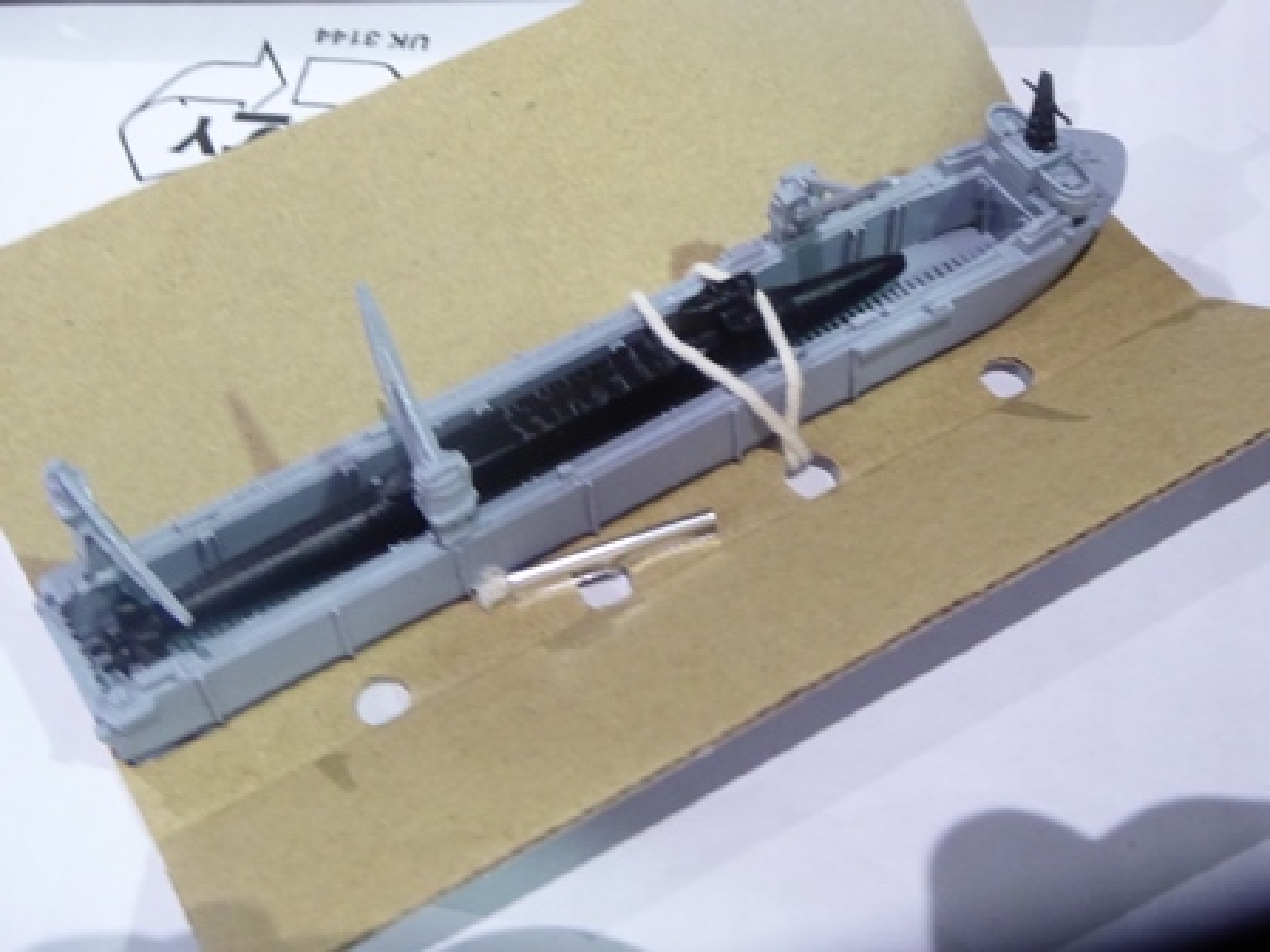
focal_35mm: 57
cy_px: 476
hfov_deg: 33.8
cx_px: 635
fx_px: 2091
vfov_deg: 25.7
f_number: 4.1
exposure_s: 1/8
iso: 800
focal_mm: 9.6
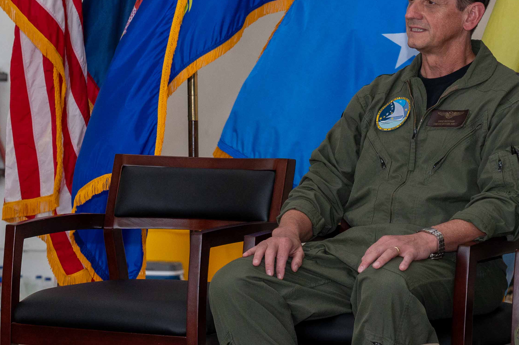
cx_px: -101
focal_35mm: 178
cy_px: 137
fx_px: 2564
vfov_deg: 7.7
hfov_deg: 11.3
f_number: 5
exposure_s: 1/200
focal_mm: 66
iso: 800
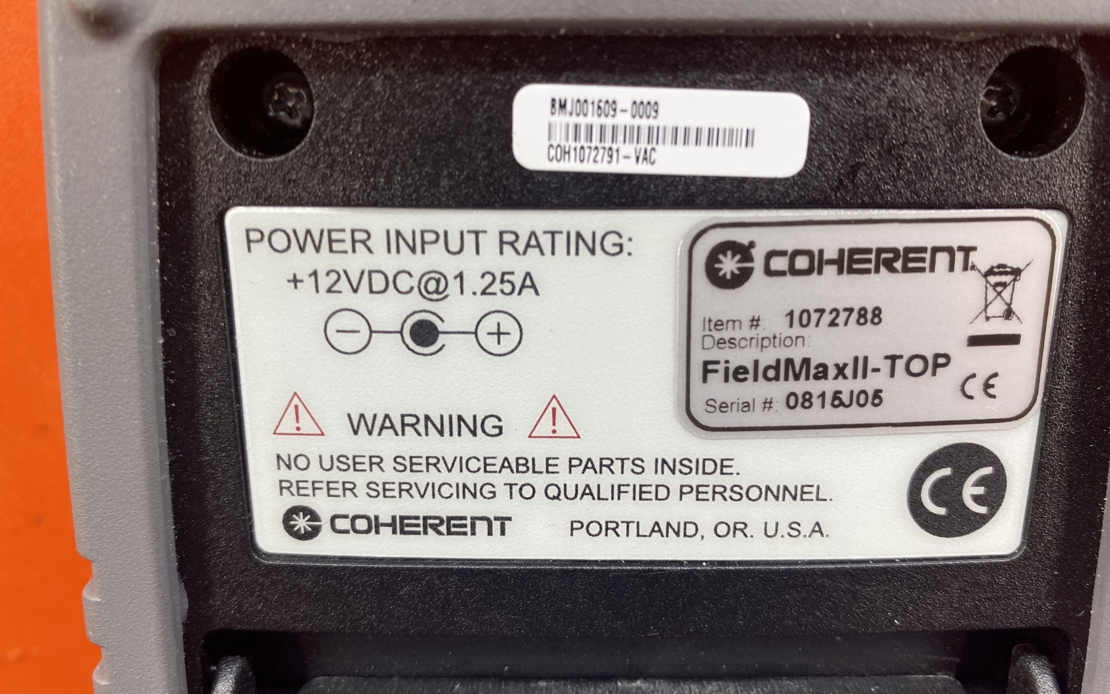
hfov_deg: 66.5
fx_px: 847
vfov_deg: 44.5
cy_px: 361
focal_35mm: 28
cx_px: 554
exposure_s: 1/120
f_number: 1.8
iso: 100
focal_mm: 4.25
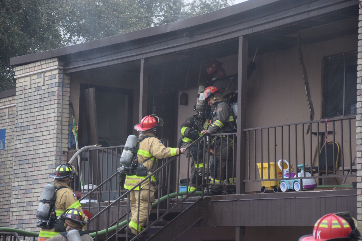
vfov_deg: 10.8
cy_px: 120
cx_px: 181
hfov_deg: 16.1
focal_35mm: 128
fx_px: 1282
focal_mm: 85
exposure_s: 1/100
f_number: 5.3
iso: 400
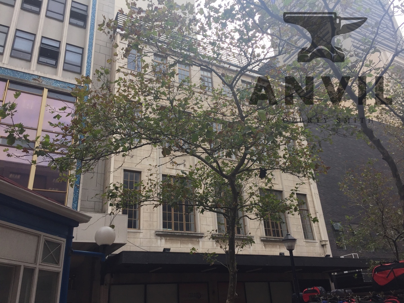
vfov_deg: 48.2
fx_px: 338
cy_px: 152
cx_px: 202
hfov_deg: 61.7
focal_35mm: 29
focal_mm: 4.15
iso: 32
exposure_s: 1/549
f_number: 2.2
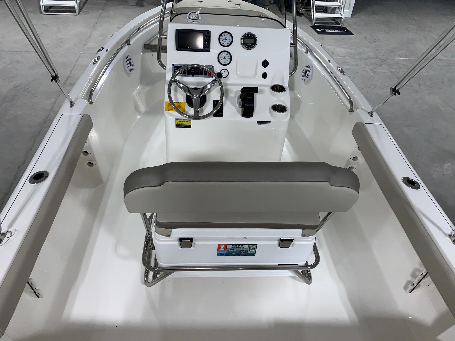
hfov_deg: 67.3
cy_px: 170
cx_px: 228
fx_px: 342
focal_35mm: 26
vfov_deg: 53.1
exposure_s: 1/87
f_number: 1.8
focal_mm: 4.25
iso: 50
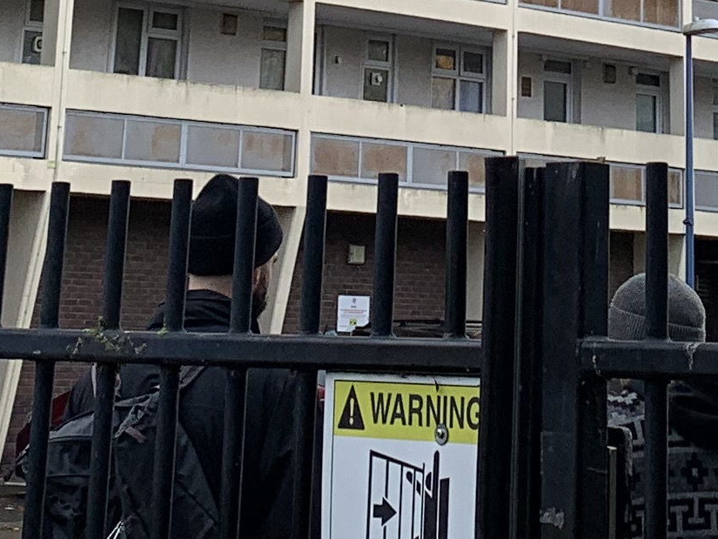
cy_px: -591
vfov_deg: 10.6
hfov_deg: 15.4
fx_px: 2635
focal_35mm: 127
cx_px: 539
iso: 25
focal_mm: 4.25
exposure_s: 1/502
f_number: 1.8
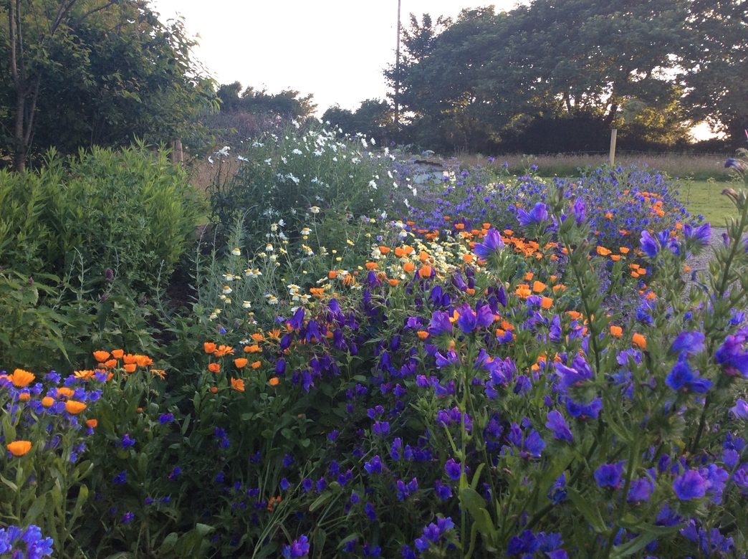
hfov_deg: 56.9
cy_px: 280
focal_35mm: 32
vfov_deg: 44.1
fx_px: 691
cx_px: 374
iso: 32
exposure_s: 1/50
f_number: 2.4
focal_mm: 3.3
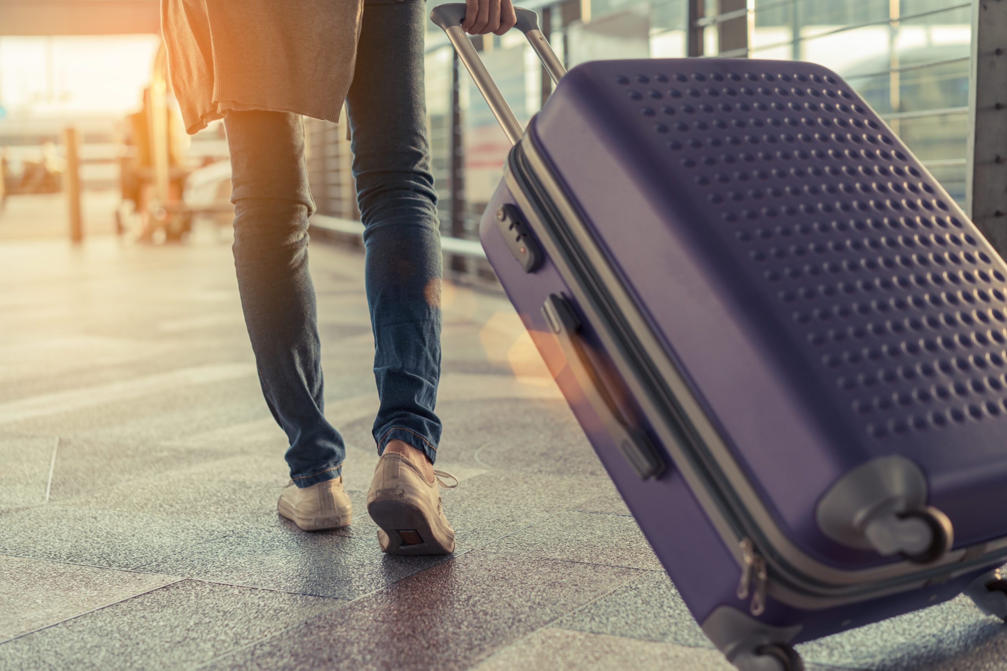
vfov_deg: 24.6
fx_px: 1538
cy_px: 336
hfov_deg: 36.2
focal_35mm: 55
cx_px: 504
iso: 100
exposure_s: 1/60
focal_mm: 55
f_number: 2.8
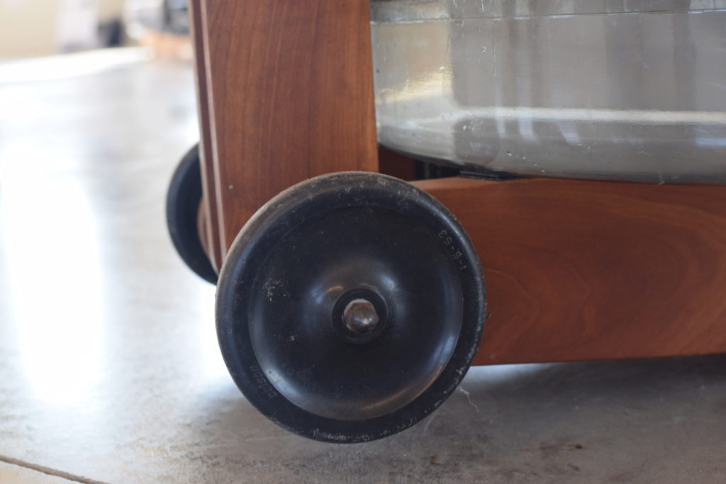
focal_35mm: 52
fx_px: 1059
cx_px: 363
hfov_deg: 37.8
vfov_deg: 25.8
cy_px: 242
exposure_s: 1/80
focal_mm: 35
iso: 400
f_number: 4.5
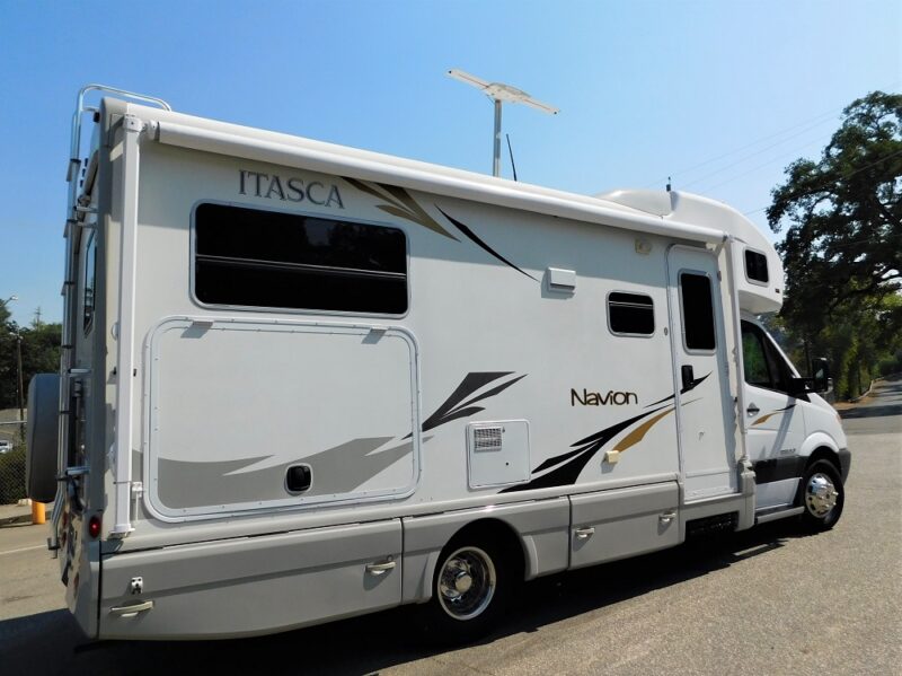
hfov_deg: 74.0
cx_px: 451
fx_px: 599
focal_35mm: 23
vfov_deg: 58.8
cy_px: 338
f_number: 6
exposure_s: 1/800
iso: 125
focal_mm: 4
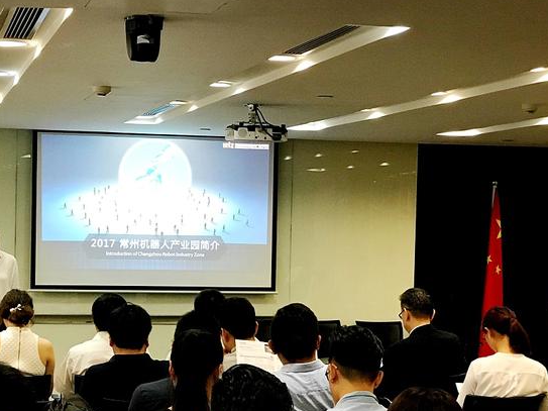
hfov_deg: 23.2
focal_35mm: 84
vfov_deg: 17.5
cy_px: 290
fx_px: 1329
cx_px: 191
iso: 400
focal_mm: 6.6
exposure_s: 1/50
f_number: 2.8
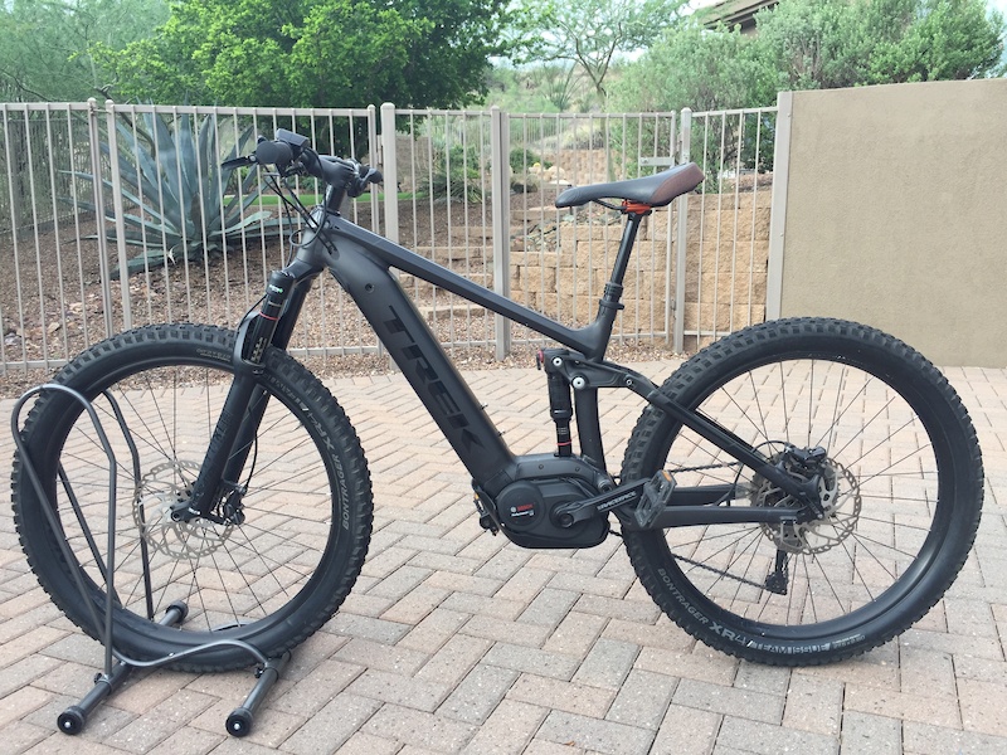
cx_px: 504
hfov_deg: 61.7
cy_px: 378
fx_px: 844
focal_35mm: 29
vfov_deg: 48.2
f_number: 2.2
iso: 32
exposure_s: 1/421
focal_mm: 4.15
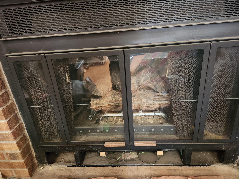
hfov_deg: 73.9
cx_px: 120
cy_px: 90
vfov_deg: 58.9
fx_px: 159
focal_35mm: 23
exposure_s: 1/24
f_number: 1.8
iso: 800
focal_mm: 5.4
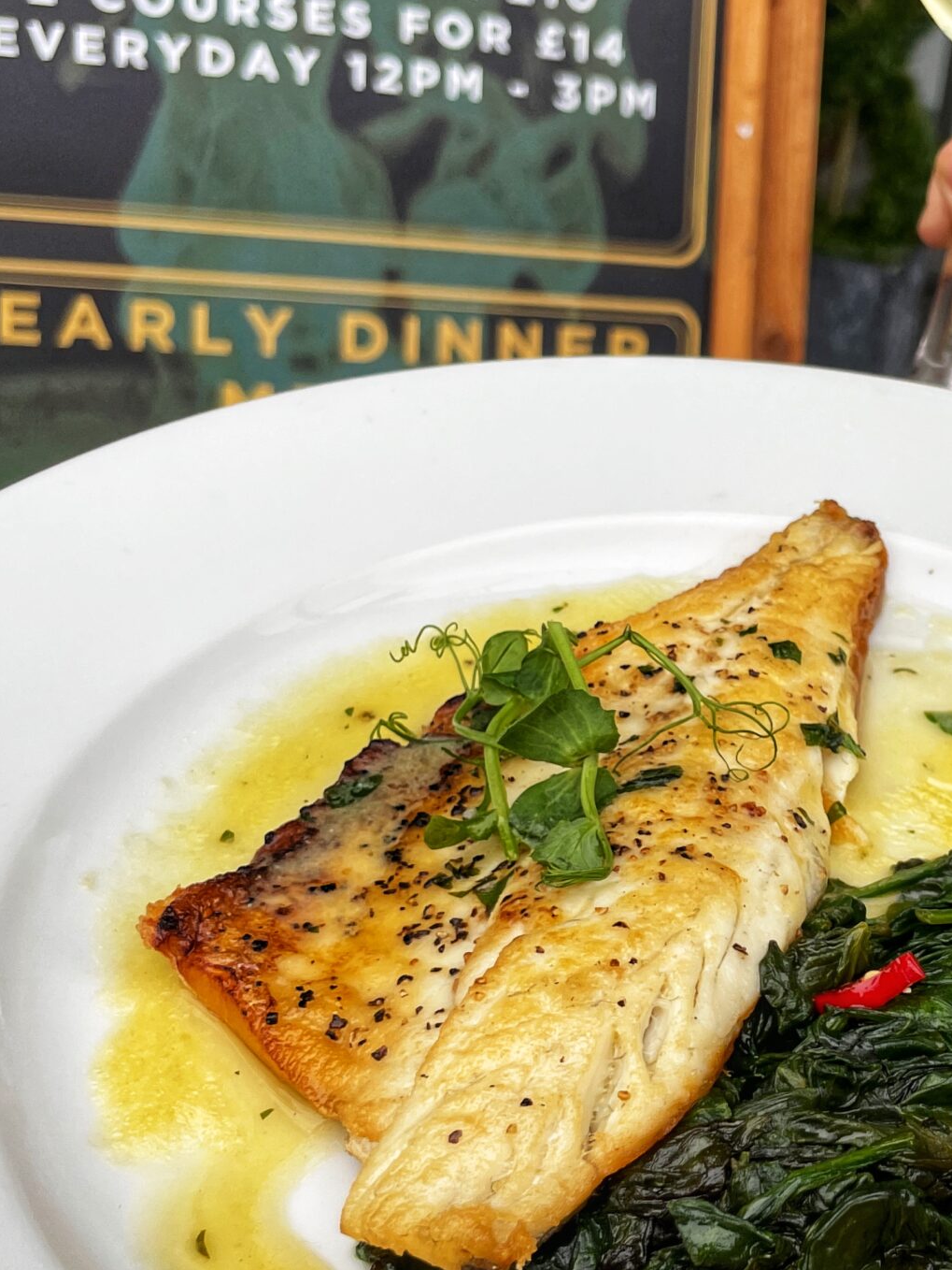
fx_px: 1796
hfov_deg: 28.7
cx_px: 835
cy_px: 613
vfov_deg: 38.9
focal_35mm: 49
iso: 32
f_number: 1.6
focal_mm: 4.2
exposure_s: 1/212
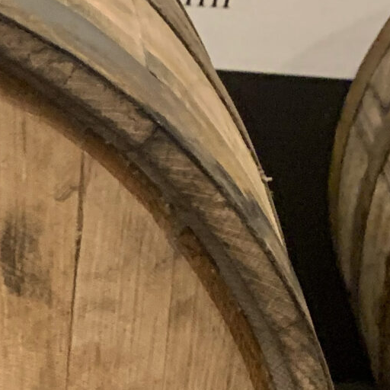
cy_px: 466
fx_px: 1466
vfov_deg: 14.7
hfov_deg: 13.4
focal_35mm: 115
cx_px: -346
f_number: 1.8
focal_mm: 4.25
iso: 640
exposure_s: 1/30
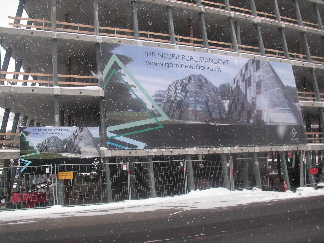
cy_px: 122
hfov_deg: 49.0
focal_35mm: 38
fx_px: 356
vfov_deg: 37.7
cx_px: 162
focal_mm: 6.3
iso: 50
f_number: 3.3
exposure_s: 1/180
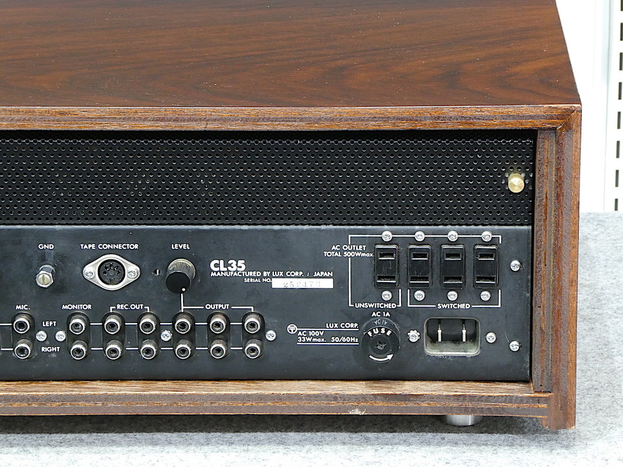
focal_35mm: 135
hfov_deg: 14.6
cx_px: 312
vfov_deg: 11.0
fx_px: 2430
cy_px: 234
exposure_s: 1/2
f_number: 7.1
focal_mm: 24.2
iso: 400
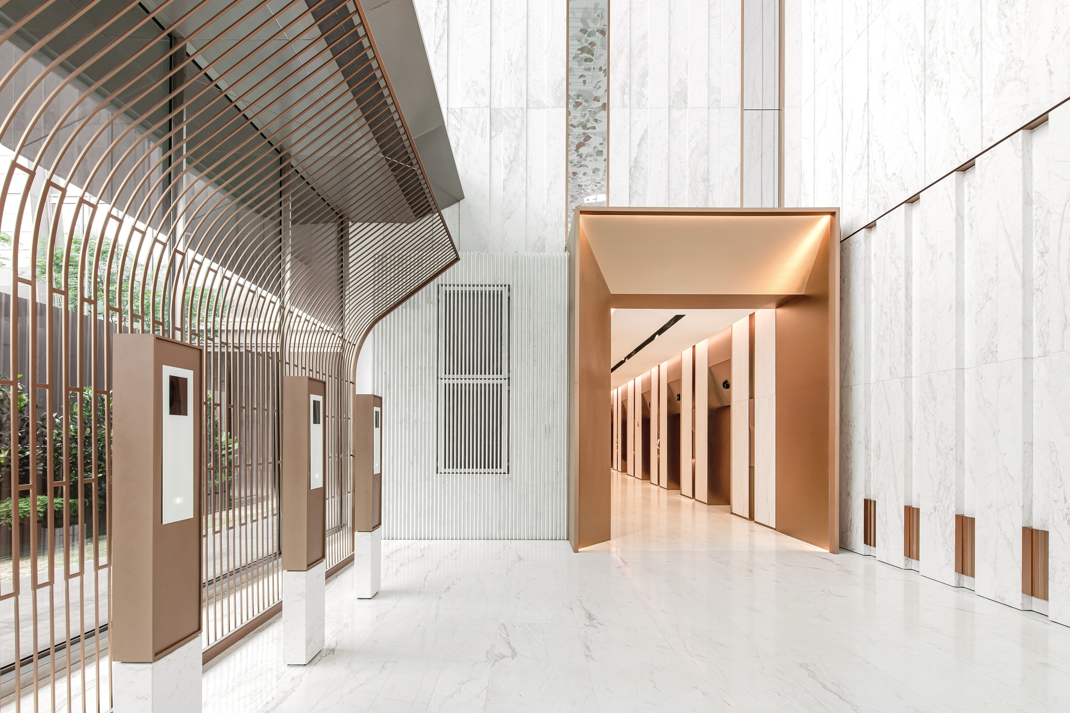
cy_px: 356
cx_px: 535
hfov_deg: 104.3
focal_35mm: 14
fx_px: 416
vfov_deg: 81.2
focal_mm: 14
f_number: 11
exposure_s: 1/5
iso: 250
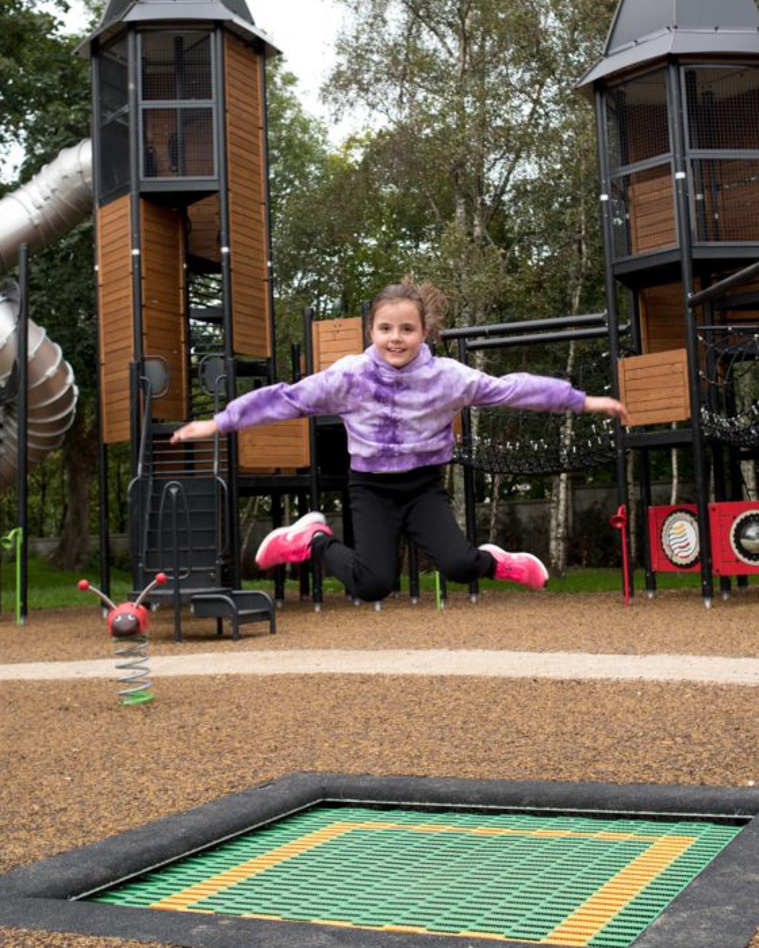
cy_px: 395
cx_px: 406
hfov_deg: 31.4
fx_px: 1348
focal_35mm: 48
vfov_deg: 38.7
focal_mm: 35
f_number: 5.6
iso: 400
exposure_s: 1/250
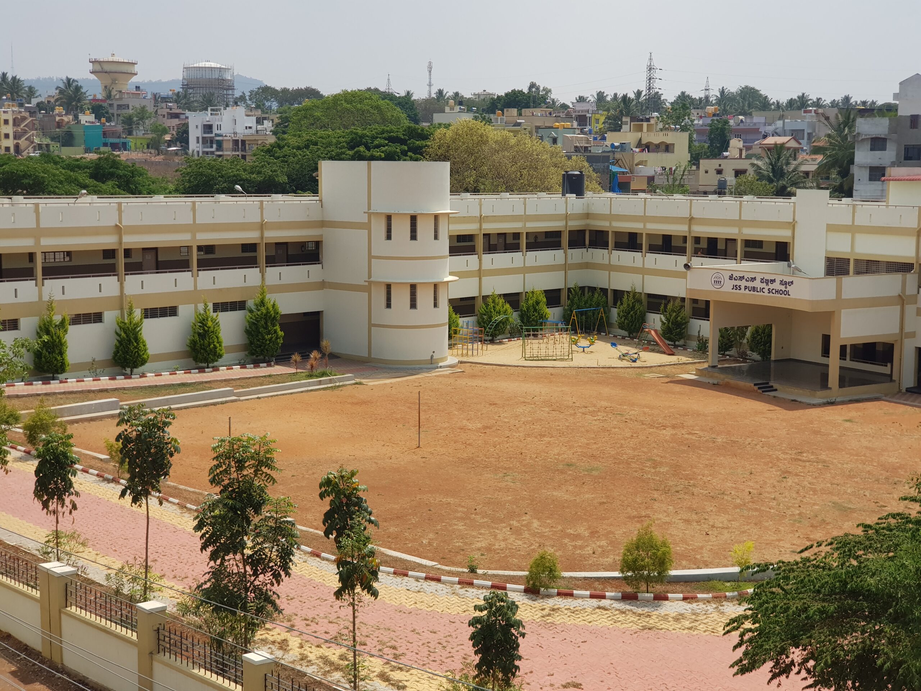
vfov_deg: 28.0
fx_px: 1384
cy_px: 346
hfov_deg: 36.8
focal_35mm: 52
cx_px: 460
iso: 25
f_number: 2.4
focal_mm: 6
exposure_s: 1/808
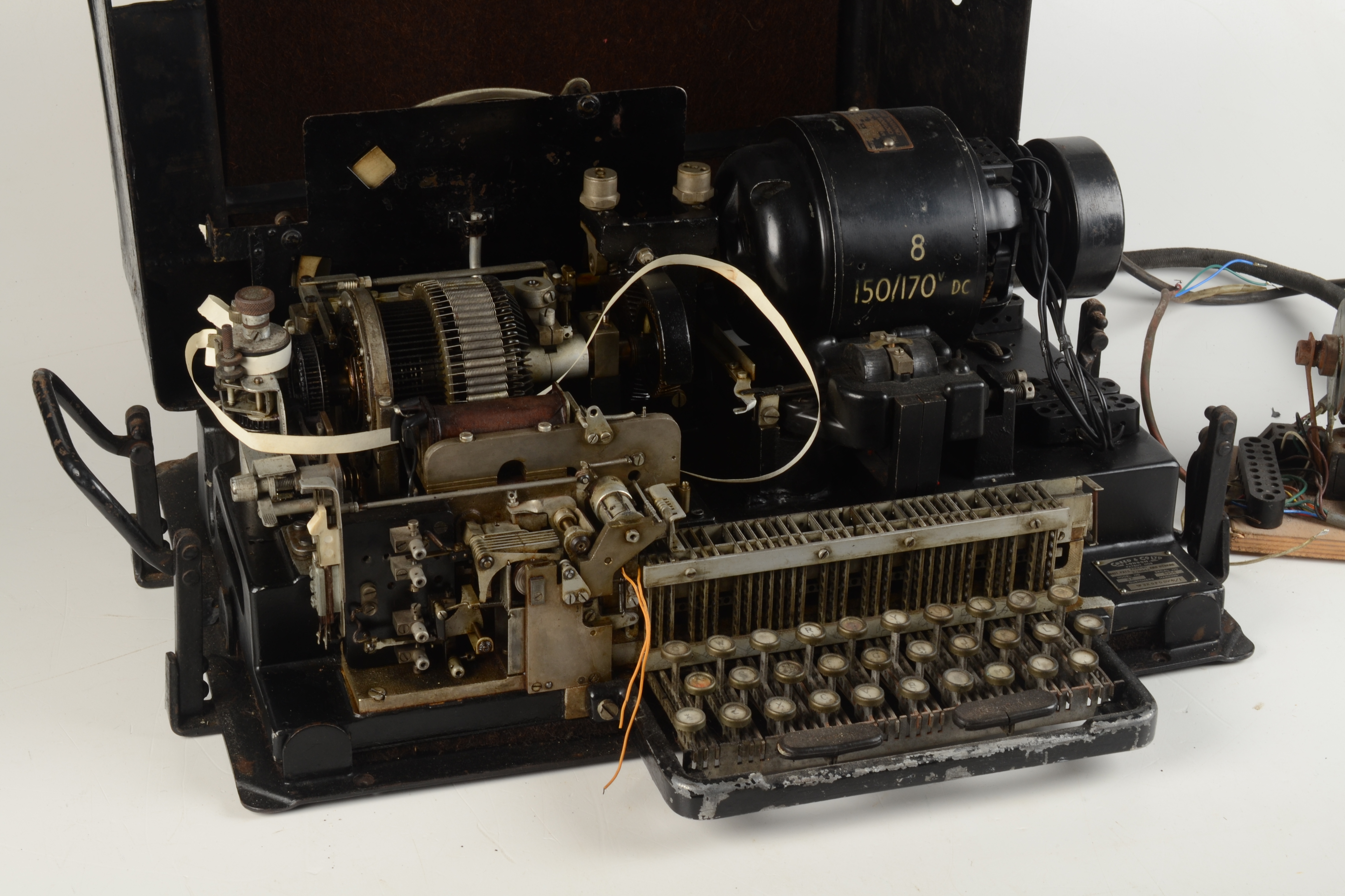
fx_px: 2241
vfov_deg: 22.6
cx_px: 672
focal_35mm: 60
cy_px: 448
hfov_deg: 33.4
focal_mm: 40
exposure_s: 1/125
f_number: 16
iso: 100
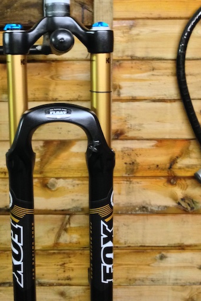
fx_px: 452
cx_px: 68
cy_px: 112
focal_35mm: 54
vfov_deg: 36.6
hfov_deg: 25.0
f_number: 2.4
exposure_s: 1/20
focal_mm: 4.12
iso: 320
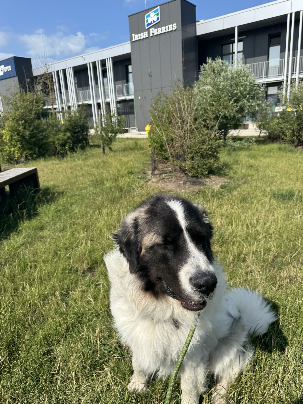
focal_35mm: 24
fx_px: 280
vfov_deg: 71.6
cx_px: 152
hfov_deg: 56.8
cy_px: 202
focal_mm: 6.76
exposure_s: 1/4608
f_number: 1.78
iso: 80
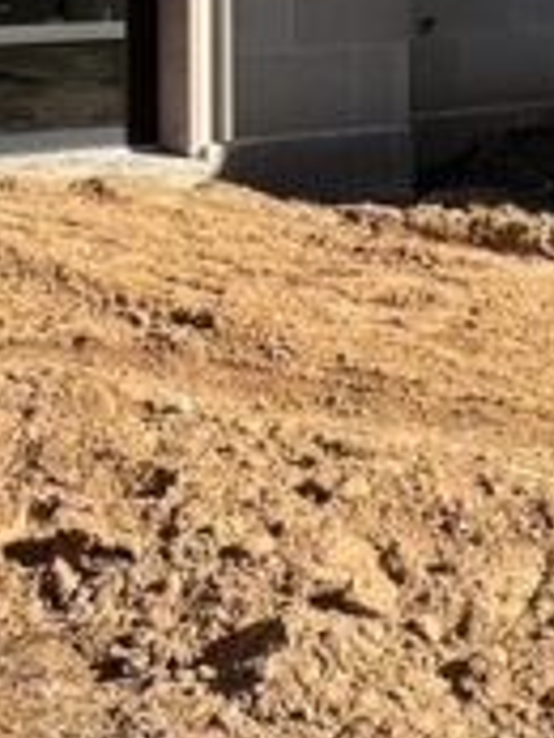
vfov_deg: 23.3
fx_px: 1641
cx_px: 541
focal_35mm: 77
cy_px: -132
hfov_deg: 18.7
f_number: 1.8
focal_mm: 1.57
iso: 32
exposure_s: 1/1143
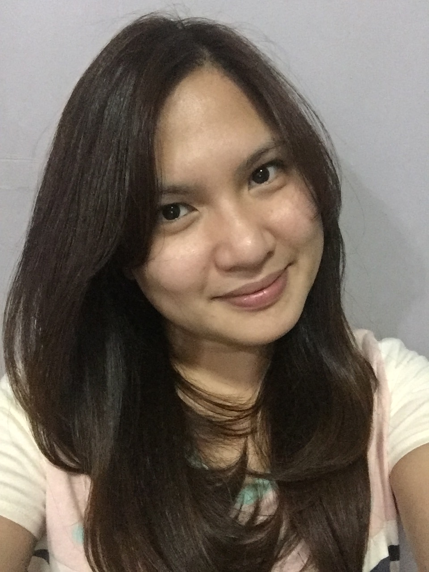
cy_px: 286
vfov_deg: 58.4
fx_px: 512
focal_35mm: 31
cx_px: 214
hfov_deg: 45.4
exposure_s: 1/15
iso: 640
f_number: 2.2
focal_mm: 2.65
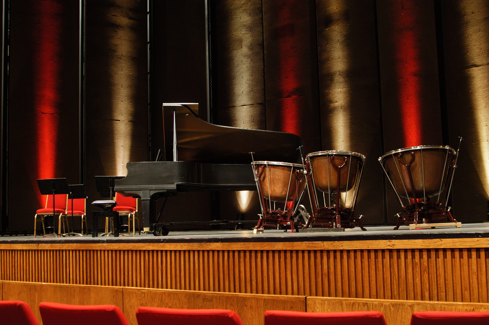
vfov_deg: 29.8
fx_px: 611
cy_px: 162
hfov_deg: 43.6
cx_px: 244
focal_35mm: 45
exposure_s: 1/5
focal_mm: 30
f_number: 5
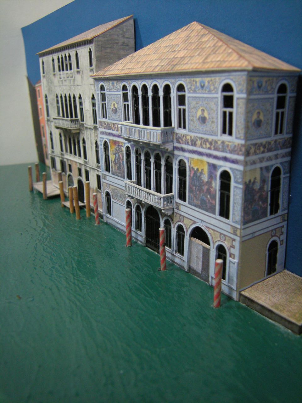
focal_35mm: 31
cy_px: 202
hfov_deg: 45.4
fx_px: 361
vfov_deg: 58.4
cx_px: 151
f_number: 2.9
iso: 267
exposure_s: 1/77.1
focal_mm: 5.3
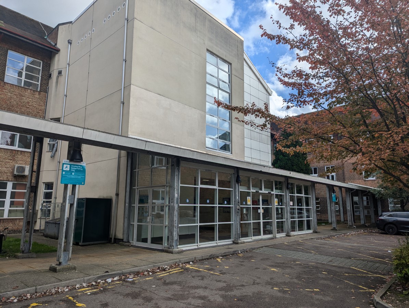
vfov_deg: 56.9
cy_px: 154
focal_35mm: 24
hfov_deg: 71.5
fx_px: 284
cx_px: 204
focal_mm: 6.81
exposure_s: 1/2358
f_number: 1.85
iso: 46
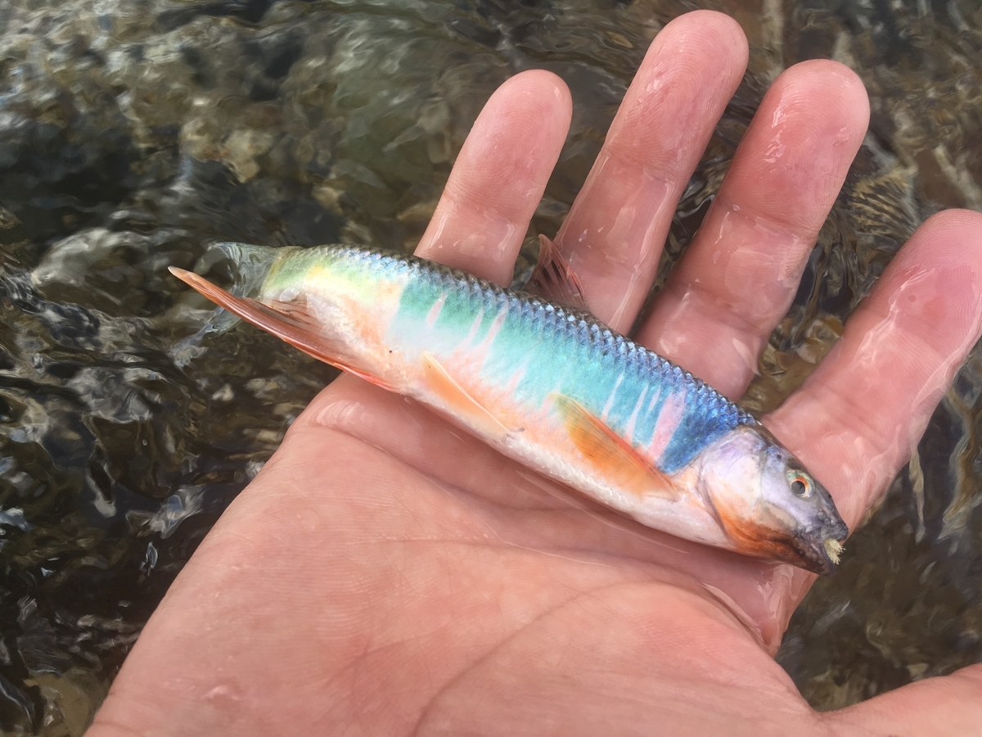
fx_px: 823
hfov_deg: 61.7
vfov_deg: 48.2
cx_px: 491
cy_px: 368
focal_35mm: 29
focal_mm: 4.15
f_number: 2.2
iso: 25
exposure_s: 1/314
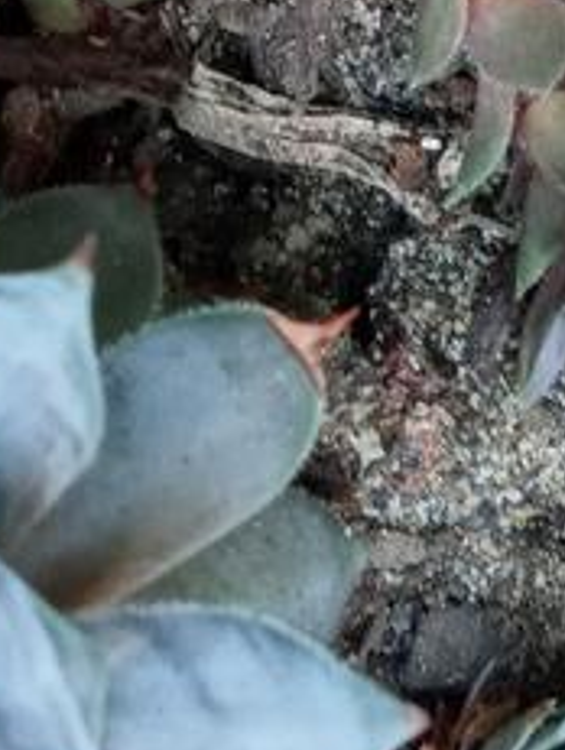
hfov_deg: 12.3
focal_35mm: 121
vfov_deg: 16.0
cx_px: 185
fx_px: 2626
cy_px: 71
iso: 300
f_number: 1.8
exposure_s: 1/30
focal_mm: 3.61
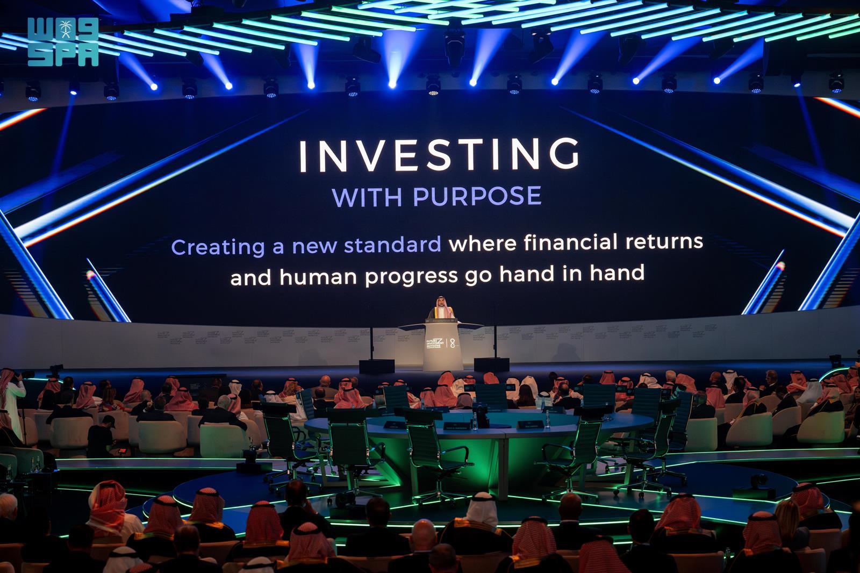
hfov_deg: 28.8
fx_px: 1672
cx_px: 430
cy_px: 286
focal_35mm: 70
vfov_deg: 19.4
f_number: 3.5
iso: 2500
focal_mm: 70
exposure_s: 1/250
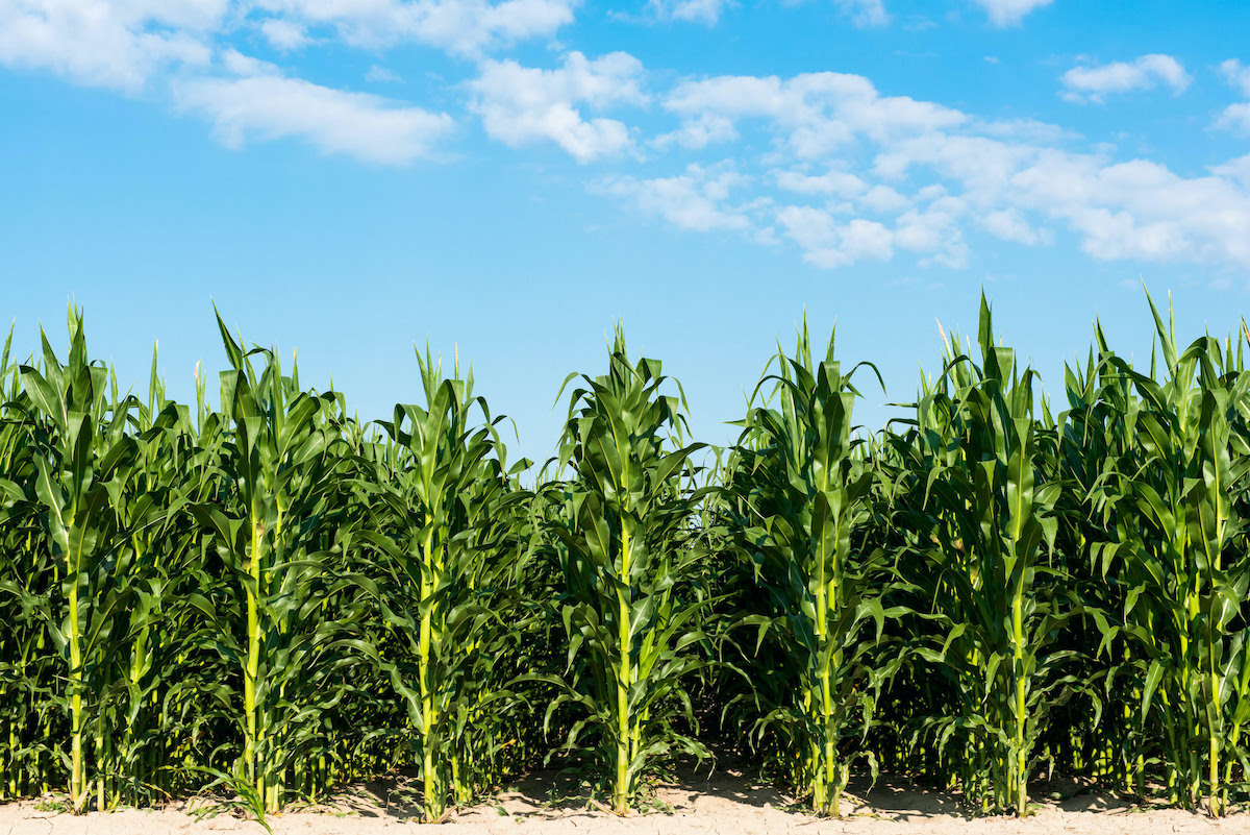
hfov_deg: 30.5
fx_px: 2292
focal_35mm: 66
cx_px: 625
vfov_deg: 20.6
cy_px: 418
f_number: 11
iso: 200
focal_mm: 66
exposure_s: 1/200
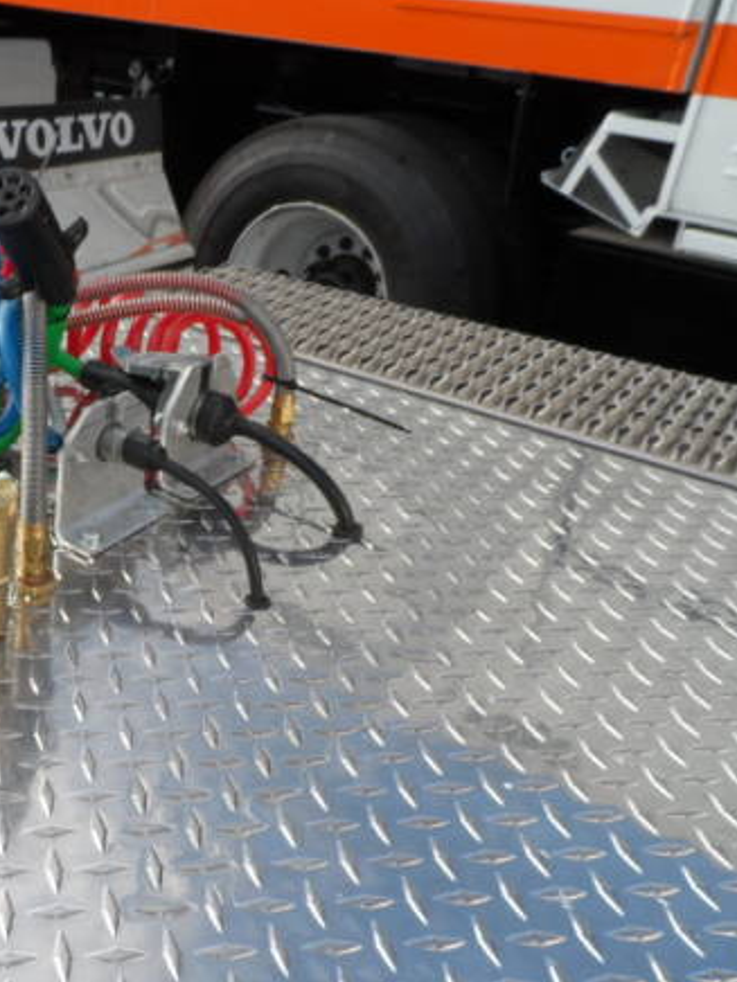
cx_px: 99
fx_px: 937
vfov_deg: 55.3
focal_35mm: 33
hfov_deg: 40.3
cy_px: 482
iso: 80
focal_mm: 4
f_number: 3.2
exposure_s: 1/500
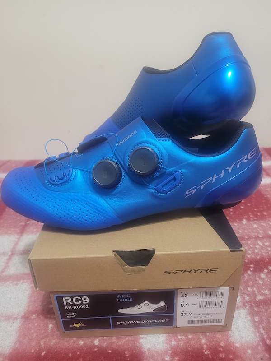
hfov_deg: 53.1
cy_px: 180
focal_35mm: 26
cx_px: 136
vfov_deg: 67.3
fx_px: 271
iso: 400
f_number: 1.8
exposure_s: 1/40
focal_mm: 5.4
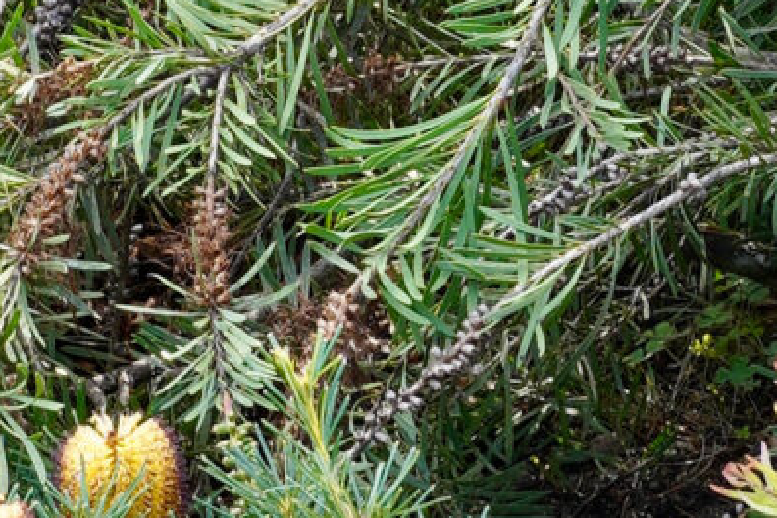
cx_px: 355
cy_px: 1157
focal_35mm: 181
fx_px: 3906
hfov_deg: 11.4
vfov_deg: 7.2
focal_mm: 35
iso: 160
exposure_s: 1/25
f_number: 10
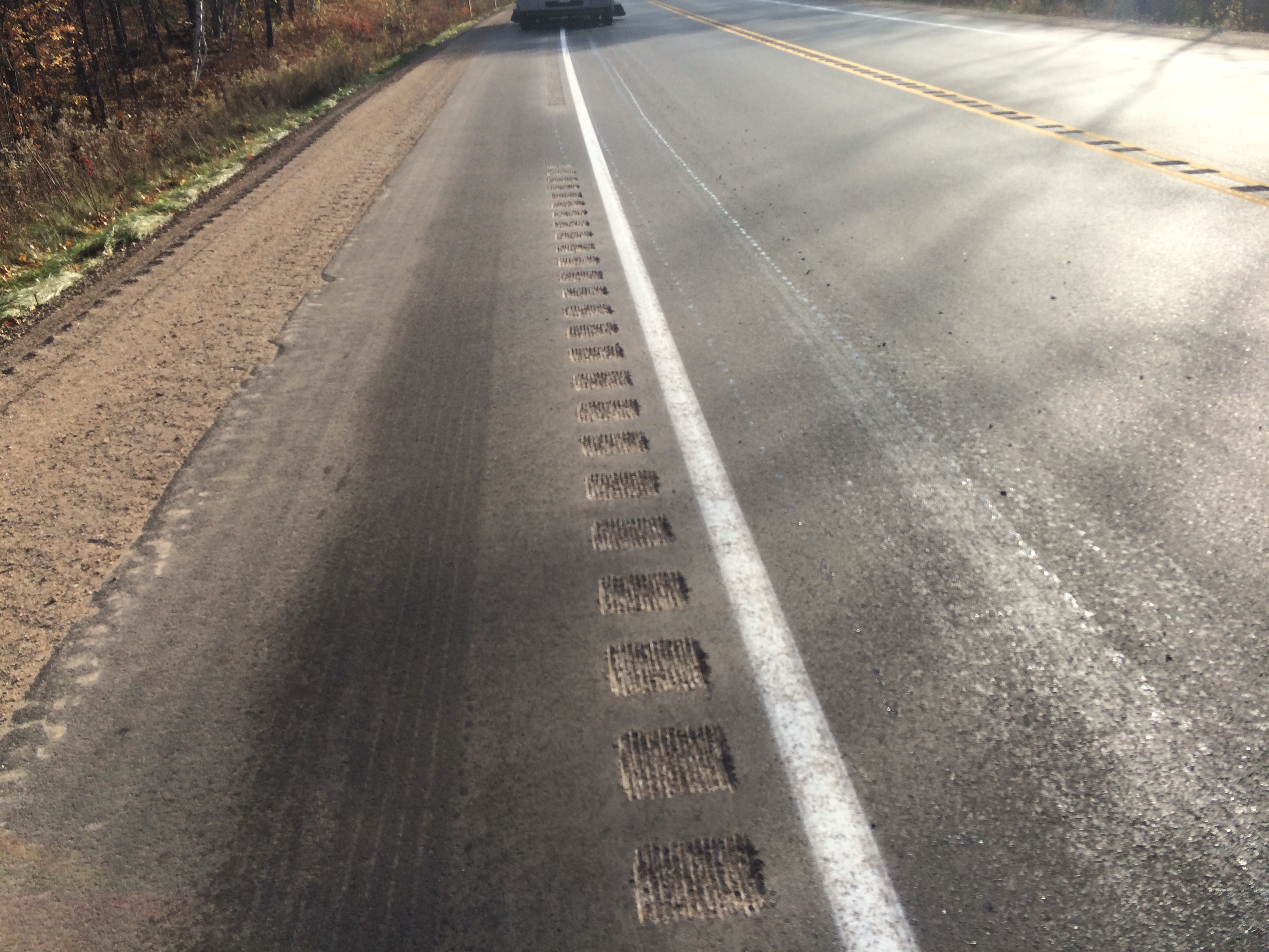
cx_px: 634
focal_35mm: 29
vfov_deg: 48.2
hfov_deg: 61.7
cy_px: 476
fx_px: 1063
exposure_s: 1/1642
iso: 32
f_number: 2.2
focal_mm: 4.15
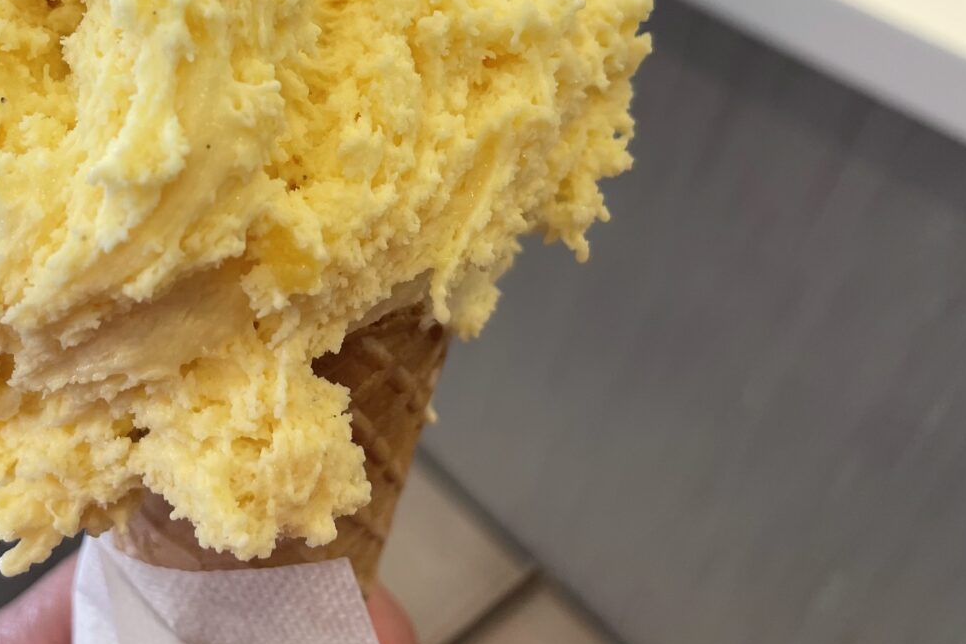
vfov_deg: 30.3
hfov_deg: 43.4
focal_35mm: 43
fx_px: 1154
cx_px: 202
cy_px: 112
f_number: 1.6
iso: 50
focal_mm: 4.2
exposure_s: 1/100
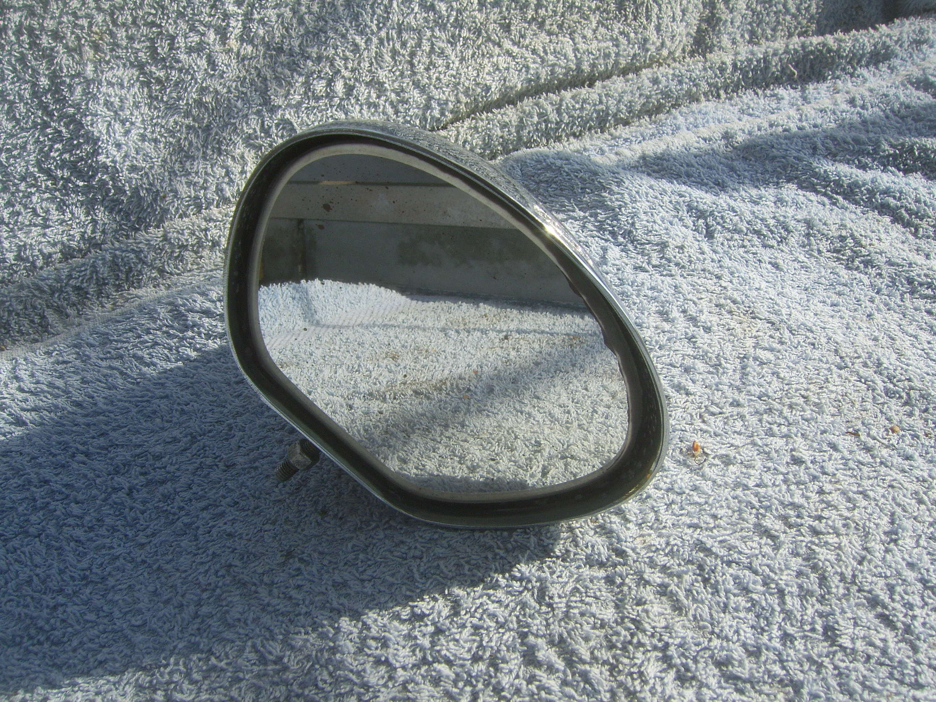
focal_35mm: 38
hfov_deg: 49.0
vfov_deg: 37.7
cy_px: 351
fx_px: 1028
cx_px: 468
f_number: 6.4
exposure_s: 1/200
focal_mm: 7.8
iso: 50
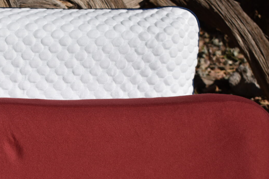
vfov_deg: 13.6
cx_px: 43
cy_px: 153
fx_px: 747
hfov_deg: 20.1
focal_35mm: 100
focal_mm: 34
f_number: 4.5
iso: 100
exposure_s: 1/2000
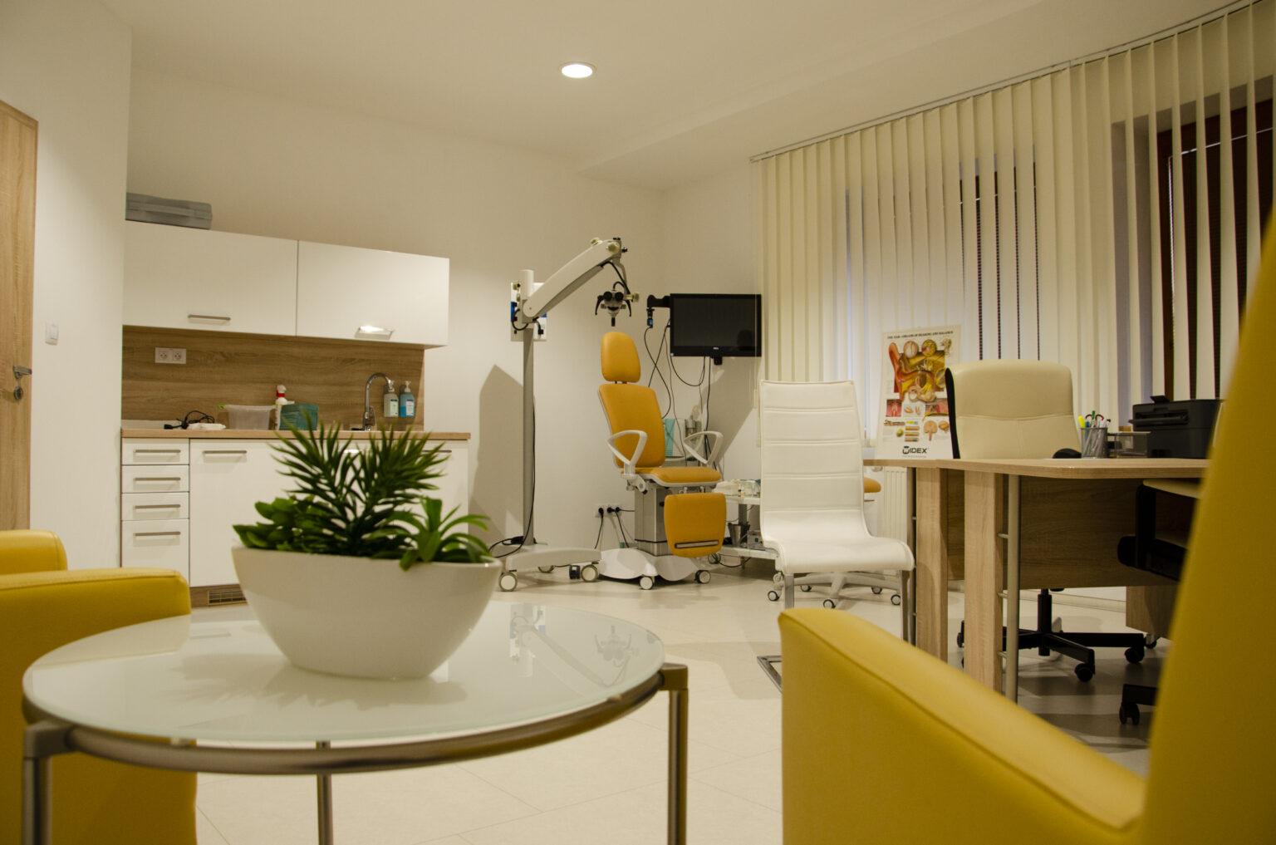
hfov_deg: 67.5
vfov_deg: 47.7
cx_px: 638
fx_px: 955
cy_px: 422
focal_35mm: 27
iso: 400
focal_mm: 18
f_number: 5.6
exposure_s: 1/125
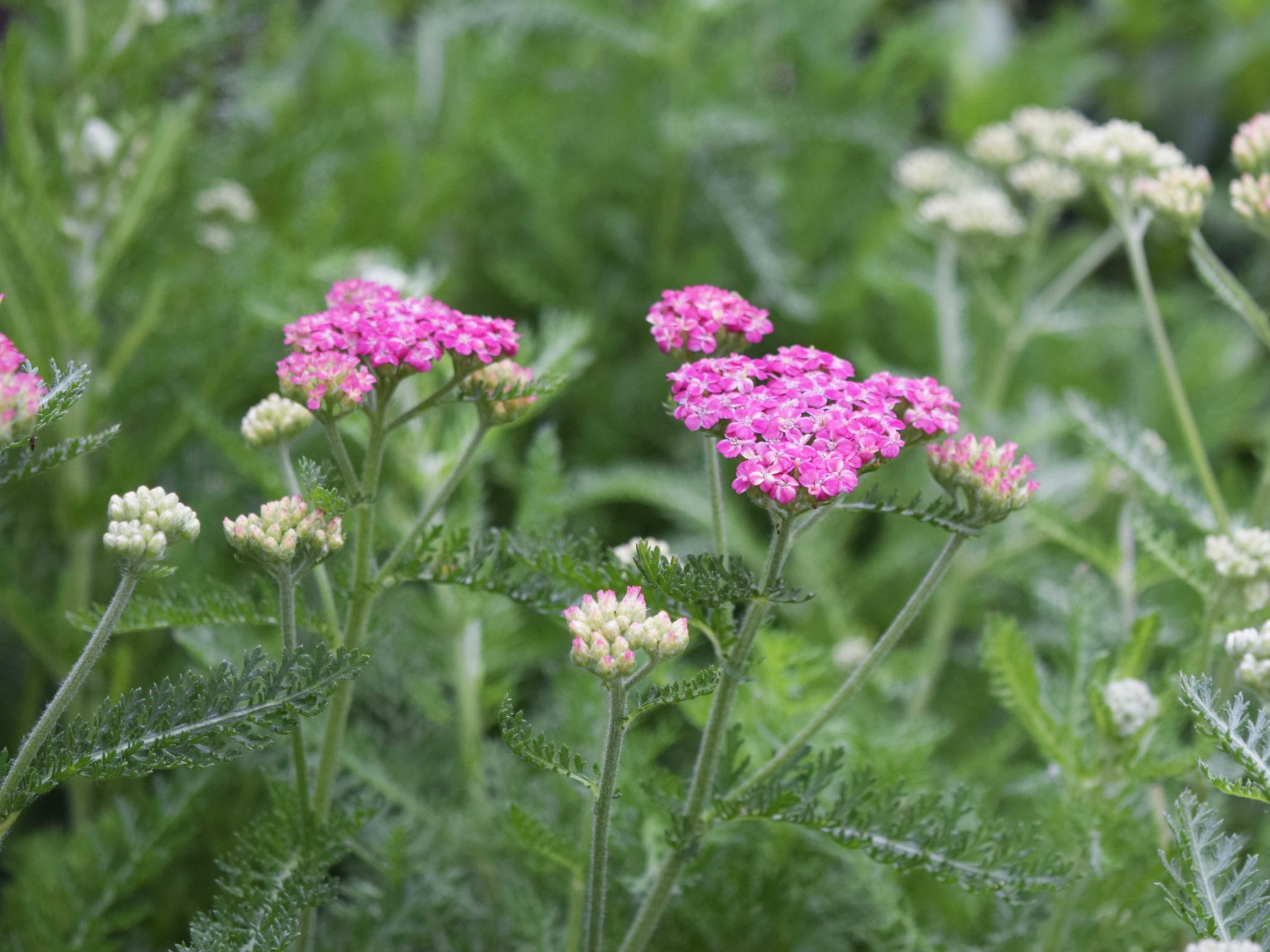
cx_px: 770
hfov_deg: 22.2
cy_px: 428
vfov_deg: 16.8
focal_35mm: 88
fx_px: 3228
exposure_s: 1/400
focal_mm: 48
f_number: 5.6
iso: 400
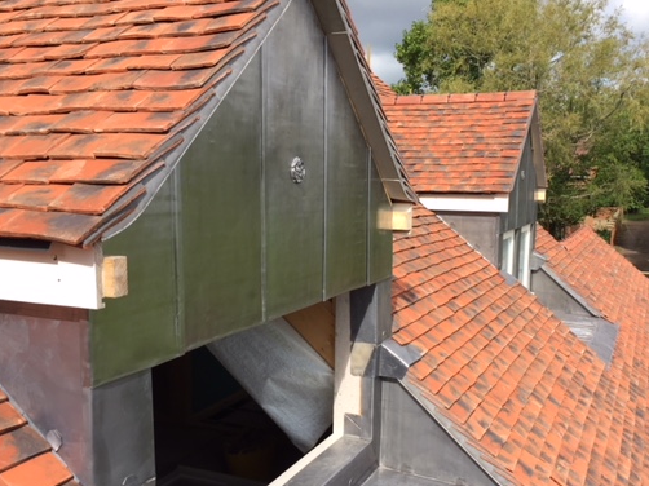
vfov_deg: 38.6
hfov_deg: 50.1
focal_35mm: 37
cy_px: 264
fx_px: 693
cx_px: 345
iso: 32
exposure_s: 1/898
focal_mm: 4.15
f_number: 2.2
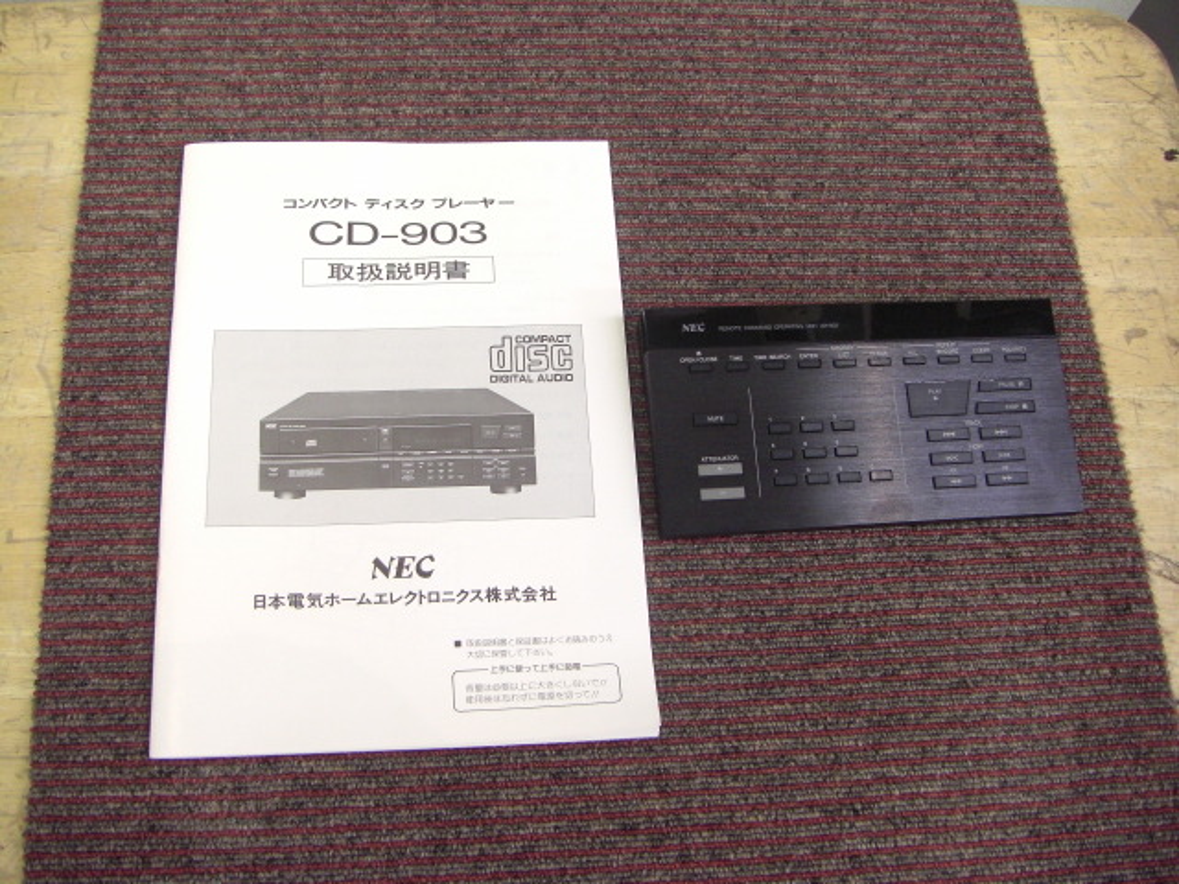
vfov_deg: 37.7
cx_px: 590
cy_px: 442
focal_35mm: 38
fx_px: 1294
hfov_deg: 49.0
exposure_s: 1/25
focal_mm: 6.3
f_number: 3.4
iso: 200
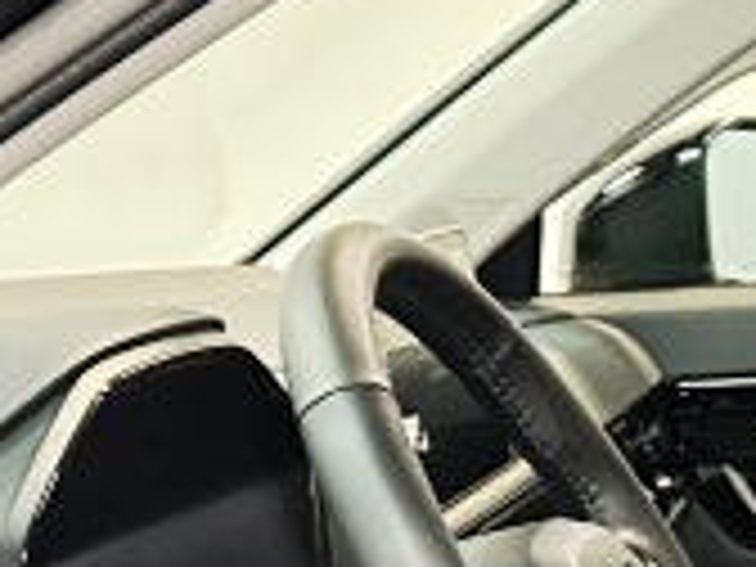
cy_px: 945
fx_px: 3189
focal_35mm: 146
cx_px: 1071
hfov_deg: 12.9
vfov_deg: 9.7
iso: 1000
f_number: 1.78
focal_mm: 6.86
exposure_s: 1/40
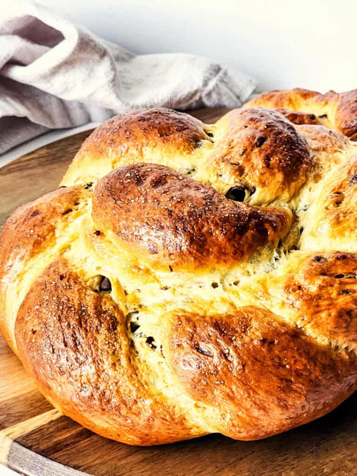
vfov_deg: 28.2
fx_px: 949
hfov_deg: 21.3
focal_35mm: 69
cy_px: 238
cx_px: 178
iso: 64
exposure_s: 1/60
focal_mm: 7.9
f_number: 2.4
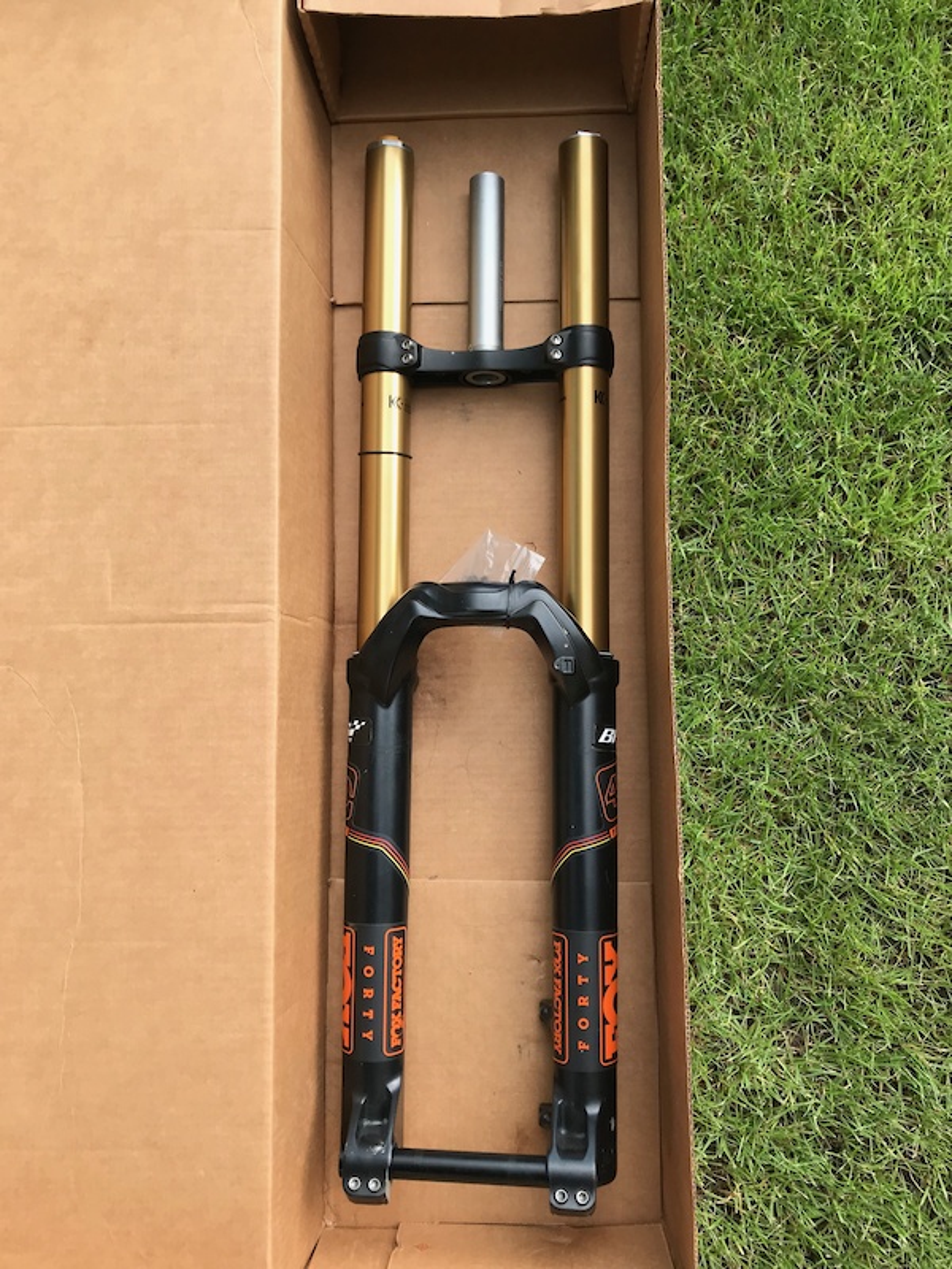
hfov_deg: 49.7
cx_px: 476
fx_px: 1027
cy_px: 634
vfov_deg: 63.4
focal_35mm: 28
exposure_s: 1/264
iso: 20
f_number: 1.8
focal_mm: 3.99
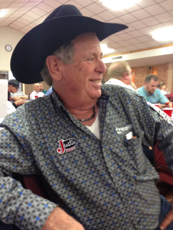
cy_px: 115
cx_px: 86
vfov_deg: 55.4
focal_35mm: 33
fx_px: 220
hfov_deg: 42.9
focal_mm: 4.12
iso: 200
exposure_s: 1/20
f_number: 2.4
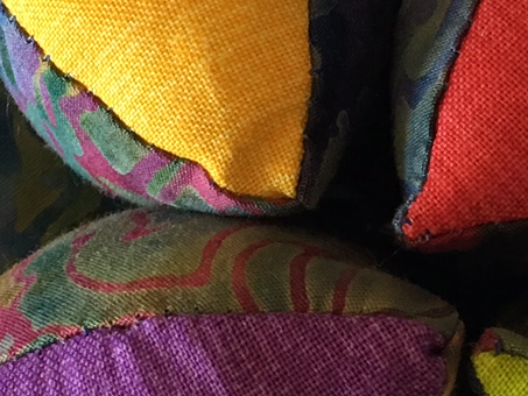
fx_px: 1968
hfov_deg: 15.1
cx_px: 476
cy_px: 278
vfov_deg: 11.5
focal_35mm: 129
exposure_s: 1/15
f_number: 2.2
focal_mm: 4.15
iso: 40
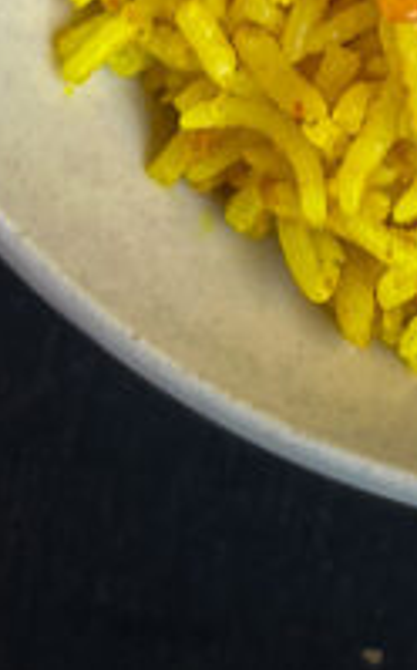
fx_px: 2424
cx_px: 683
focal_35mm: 133
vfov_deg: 13.1
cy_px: -764
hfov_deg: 9.5
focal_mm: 5.7
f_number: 1.5
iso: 32
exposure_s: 1/140
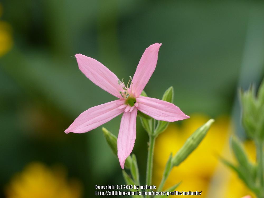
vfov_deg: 2.5
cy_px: 99
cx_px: 132
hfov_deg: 3.3
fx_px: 4530
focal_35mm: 594
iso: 100
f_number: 4
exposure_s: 1/125
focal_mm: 107
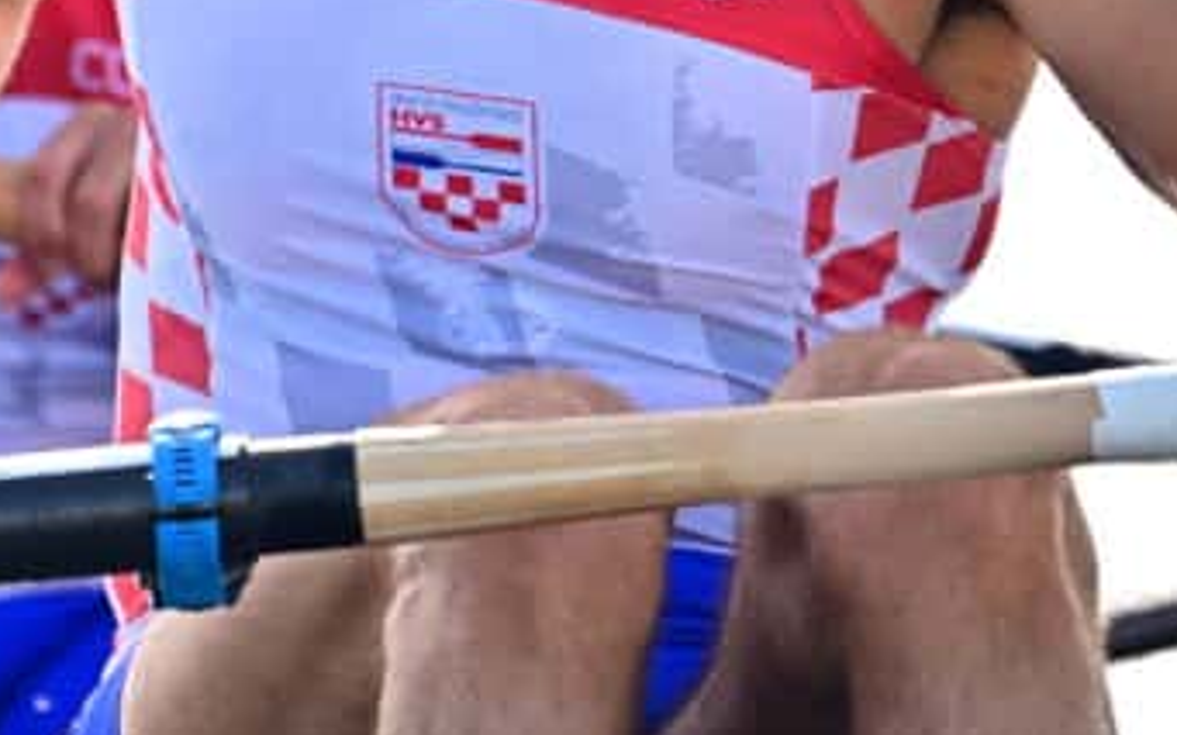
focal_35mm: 1224
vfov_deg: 1.1
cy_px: 57
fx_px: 39256
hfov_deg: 1.7
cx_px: 259
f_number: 4.5
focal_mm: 400
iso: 250
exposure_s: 1/1000
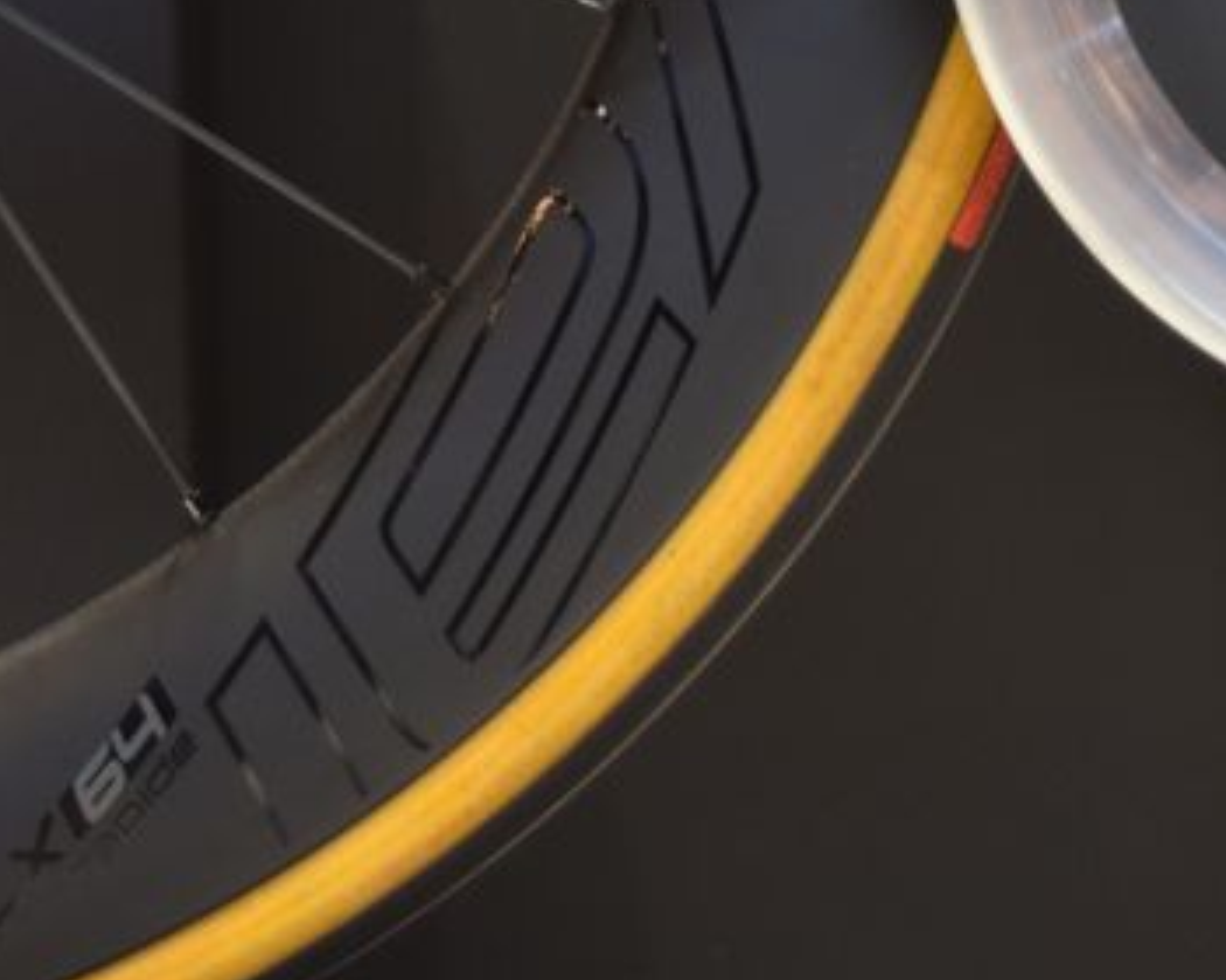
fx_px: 5951
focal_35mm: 164
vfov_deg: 9.3
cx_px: 511
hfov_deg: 11.8
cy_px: -301
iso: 450
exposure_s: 1/60
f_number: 4.5
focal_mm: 34
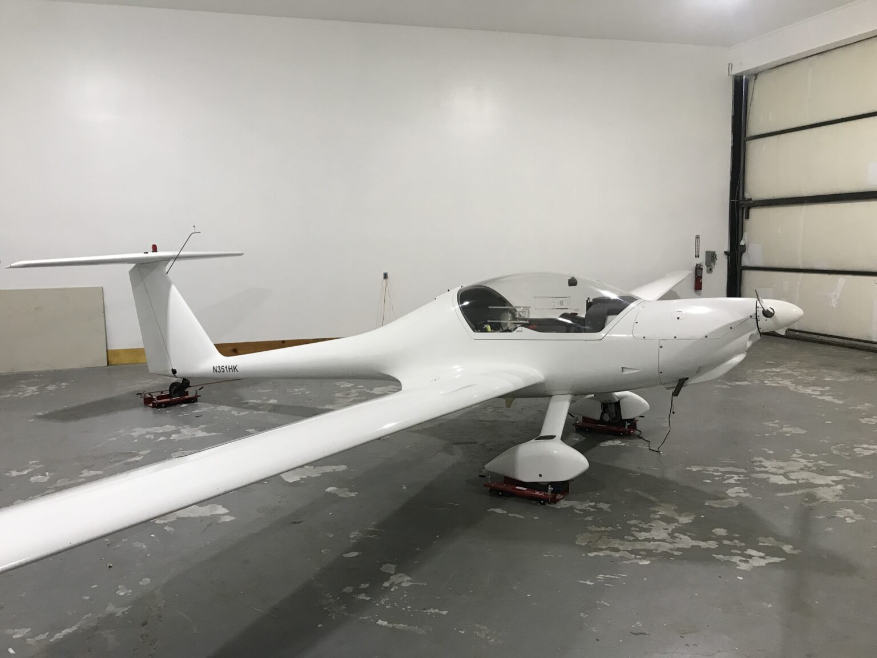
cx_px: 438
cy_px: 329
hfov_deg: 63.4
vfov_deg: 49.7
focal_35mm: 28
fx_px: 709
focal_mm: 3.99
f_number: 1.8
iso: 40
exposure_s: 1/20
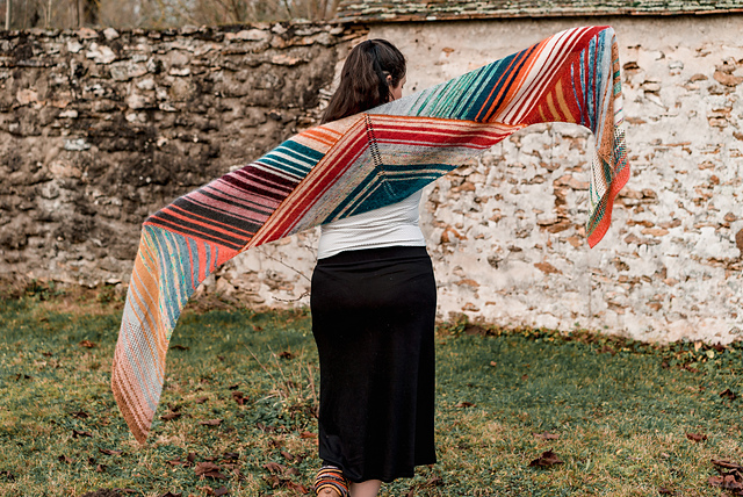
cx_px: 372
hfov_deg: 36.2
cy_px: 248
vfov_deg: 24.7
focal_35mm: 55
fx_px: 1136
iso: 125
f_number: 4
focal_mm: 55
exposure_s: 1/320
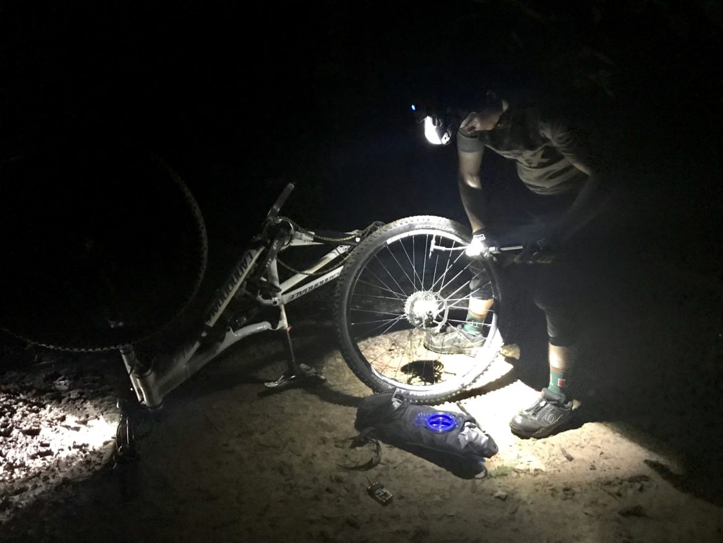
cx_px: 362
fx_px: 585
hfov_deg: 63.4
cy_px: 272
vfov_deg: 49.8
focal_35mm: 28
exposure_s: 1/4
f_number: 1.8
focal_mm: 3.99
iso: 100
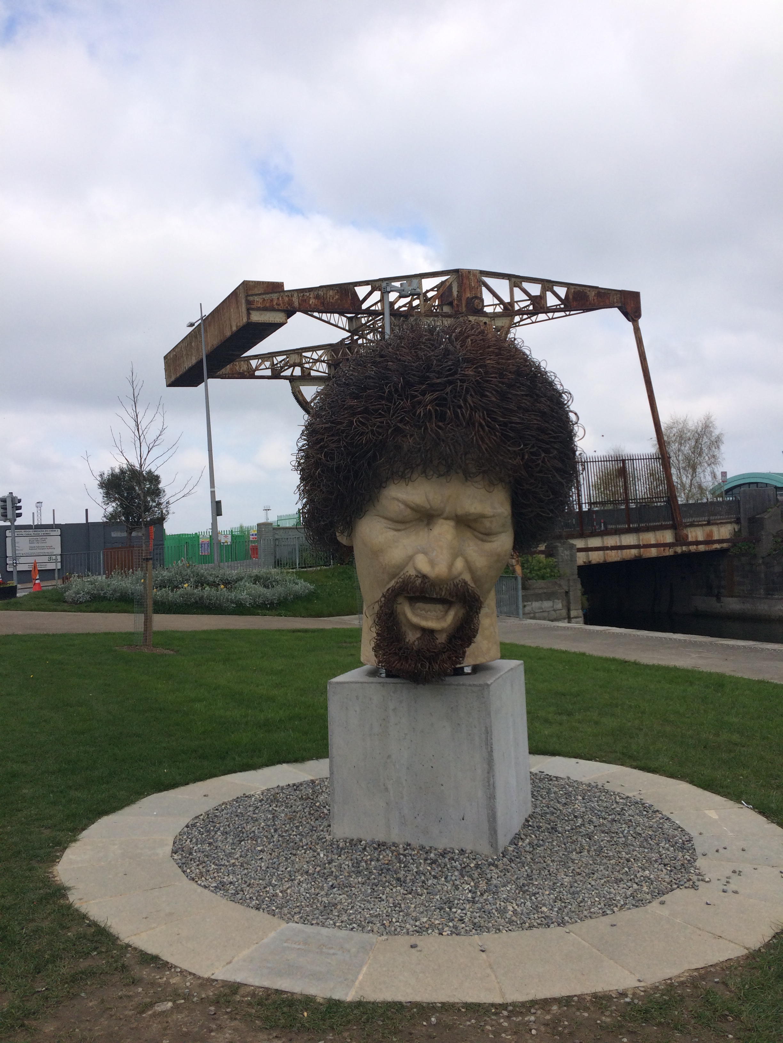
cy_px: 522
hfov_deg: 48.2
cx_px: 392
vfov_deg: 61.7
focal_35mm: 29
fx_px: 875
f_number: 2.2
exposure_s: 1/1786
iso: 32
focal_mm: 4.15
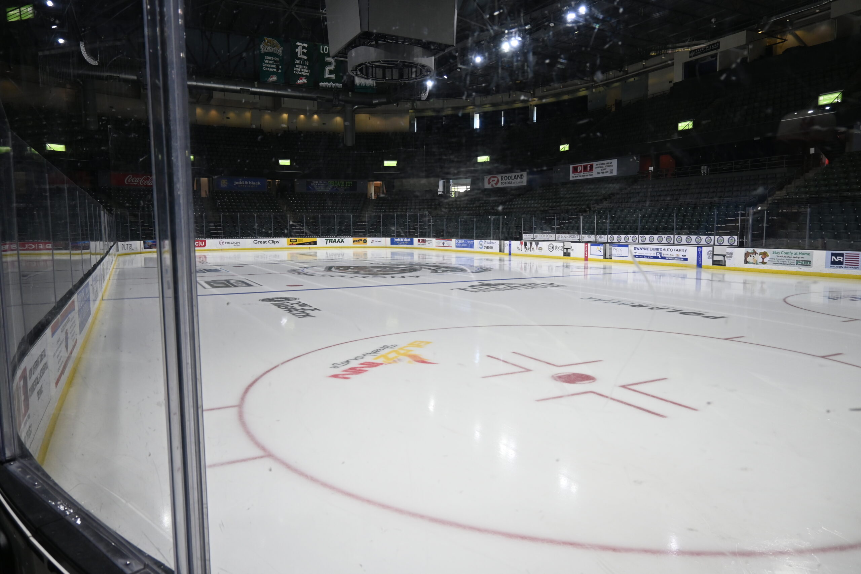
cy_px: 287
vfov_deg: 53.1
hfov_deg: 73.7
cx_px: 430
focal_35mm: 24
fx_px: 574
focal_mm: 16
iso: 400
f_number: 3.5
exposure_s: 1/250
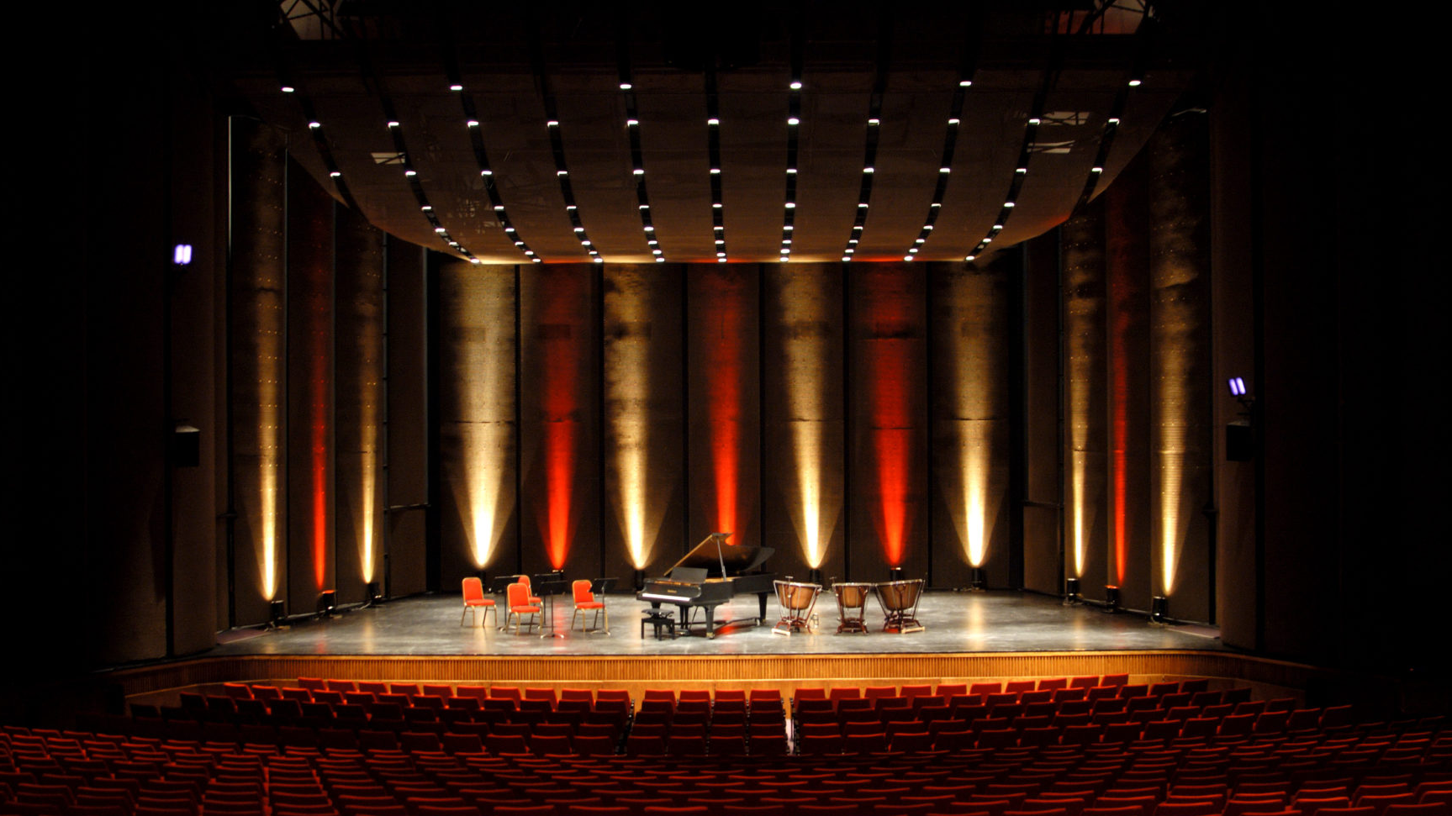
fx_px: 1848
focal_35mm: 48
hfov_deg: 42.9
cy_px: 384
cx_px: 721
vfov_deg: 24.9
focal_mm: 30
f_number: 5
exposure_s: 1/5
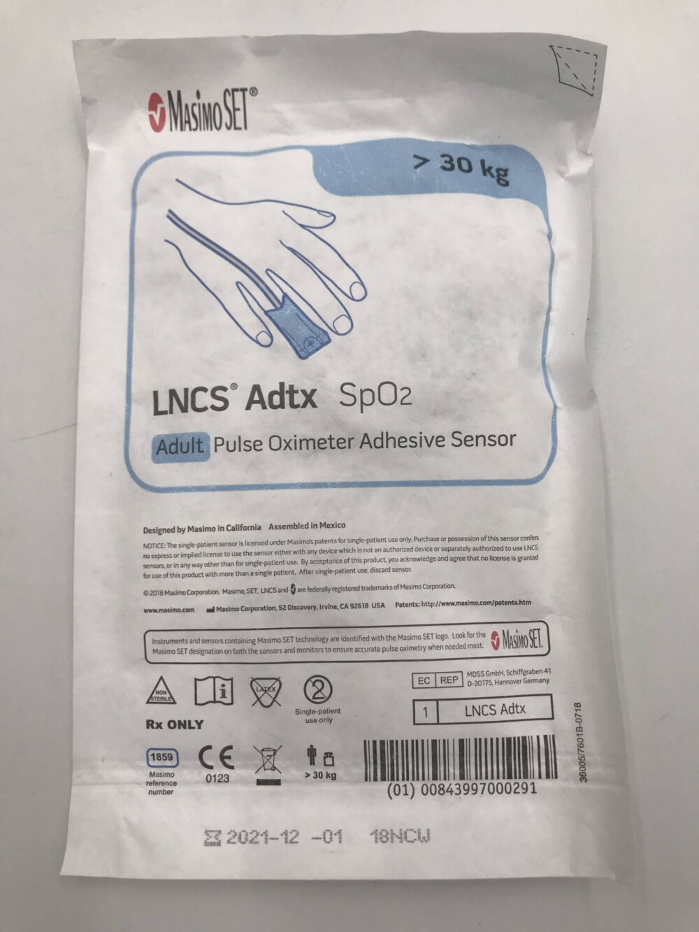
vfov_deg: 63.4
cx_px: 350
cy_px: 466
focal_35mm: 28
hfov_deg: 49.8
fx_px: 754
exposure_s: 1/199
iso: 20
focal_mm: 3.99
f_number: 1.8
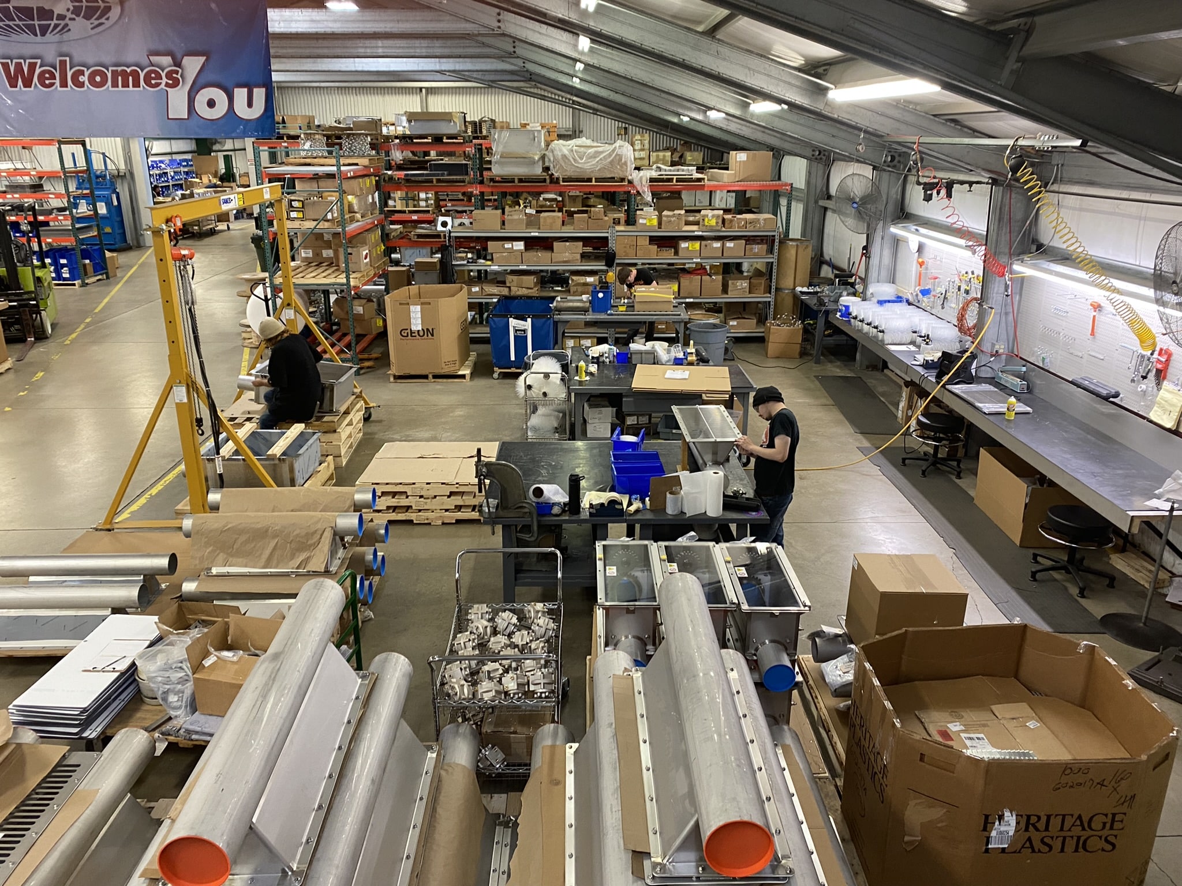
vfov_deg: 53.1
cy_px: 443
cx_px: 591
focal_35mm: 26
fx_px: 888
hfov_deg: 67.3
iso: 160
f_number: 1.8
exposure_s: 1/60
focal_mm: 4.25
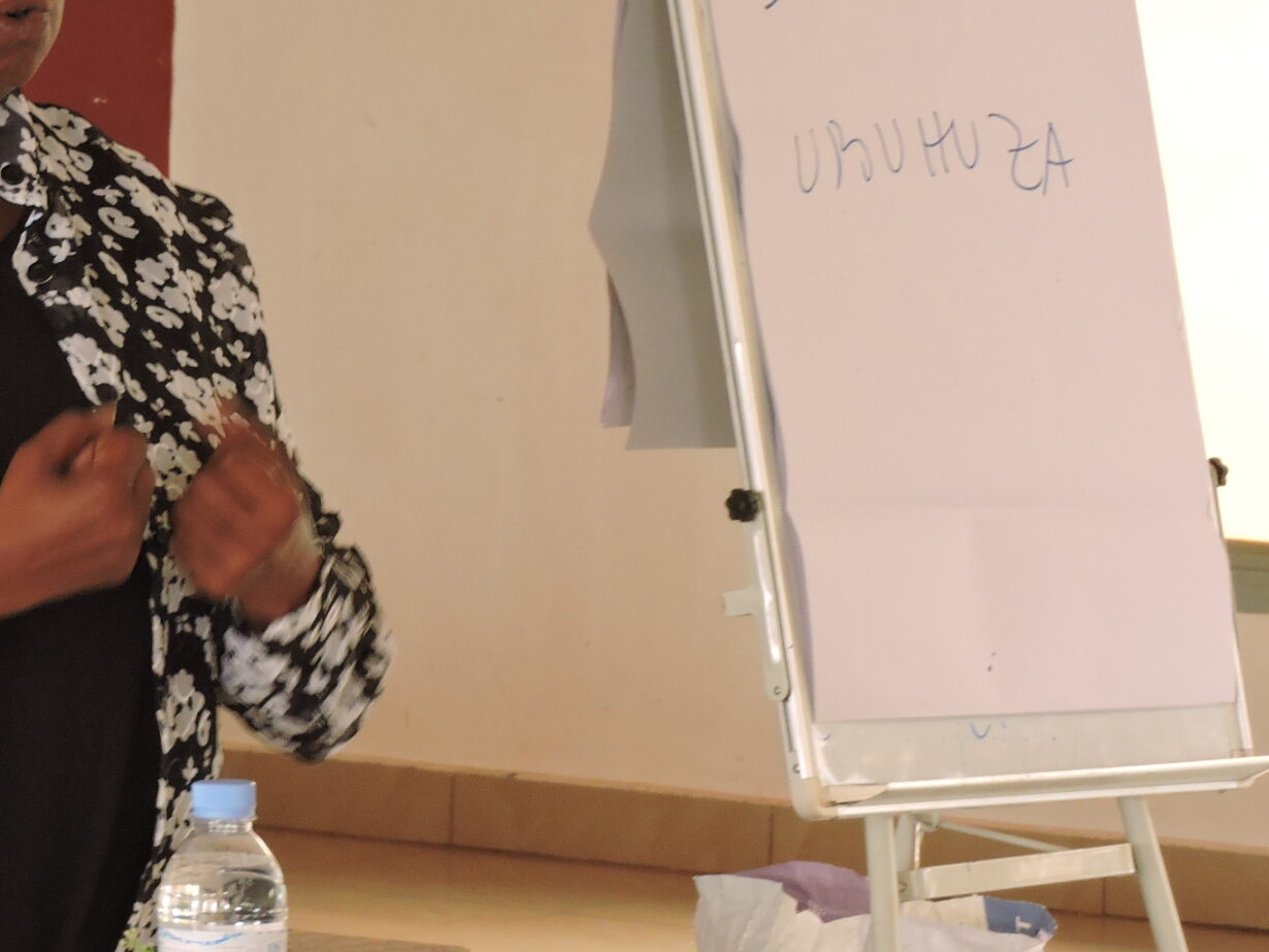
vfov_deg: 5.3
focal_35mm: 283
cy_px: 272
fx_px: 10377
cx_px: 330
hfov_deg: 7.0
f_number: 5.2
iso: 400
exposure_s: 1/15
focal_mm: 30.5
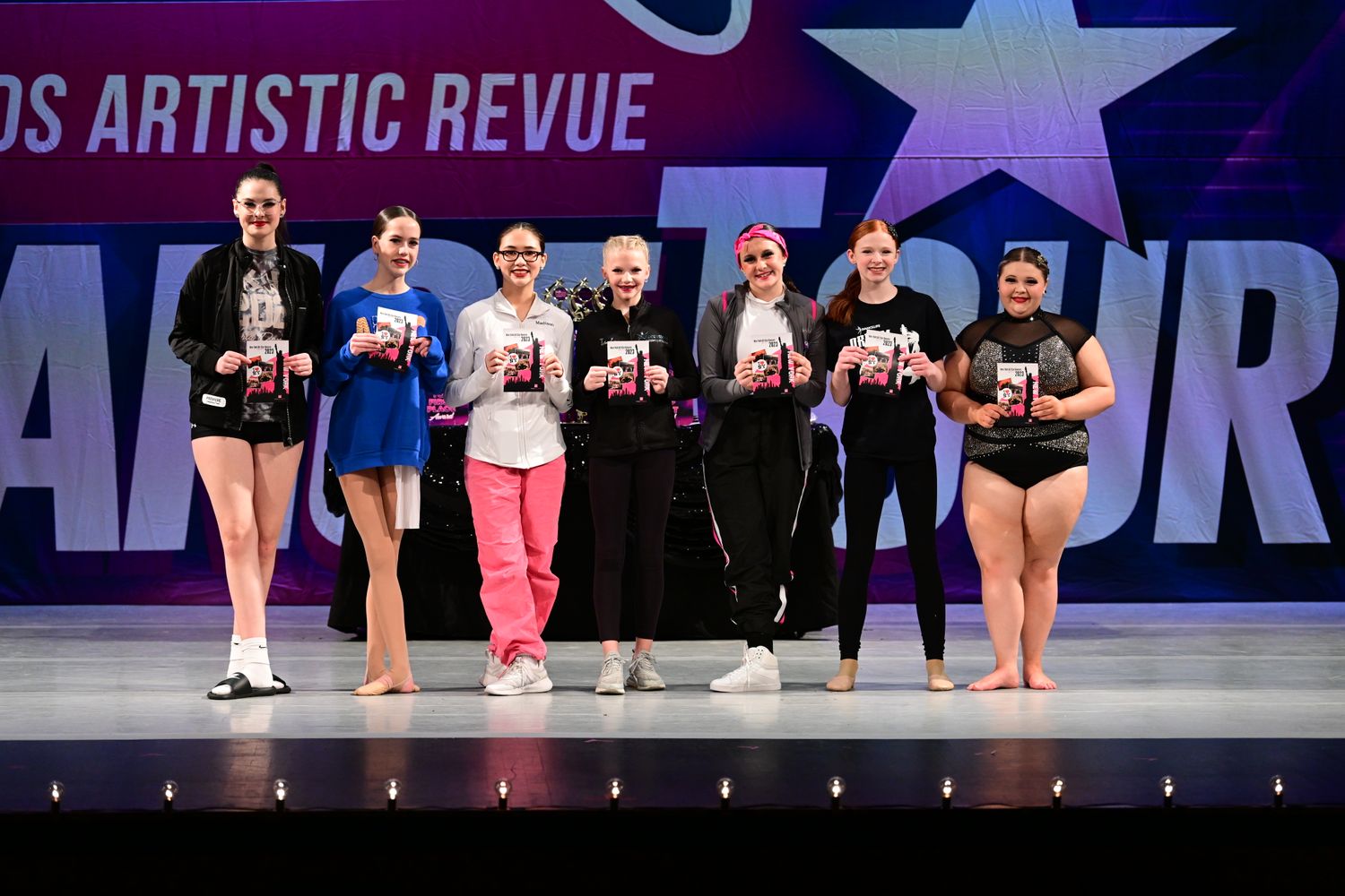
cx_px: 672
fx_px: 5791
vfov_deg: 8.9
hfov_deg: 13.2
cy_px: 448
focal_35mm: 155
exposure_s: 1/1600
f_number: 3.5
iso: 3200
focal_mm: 155
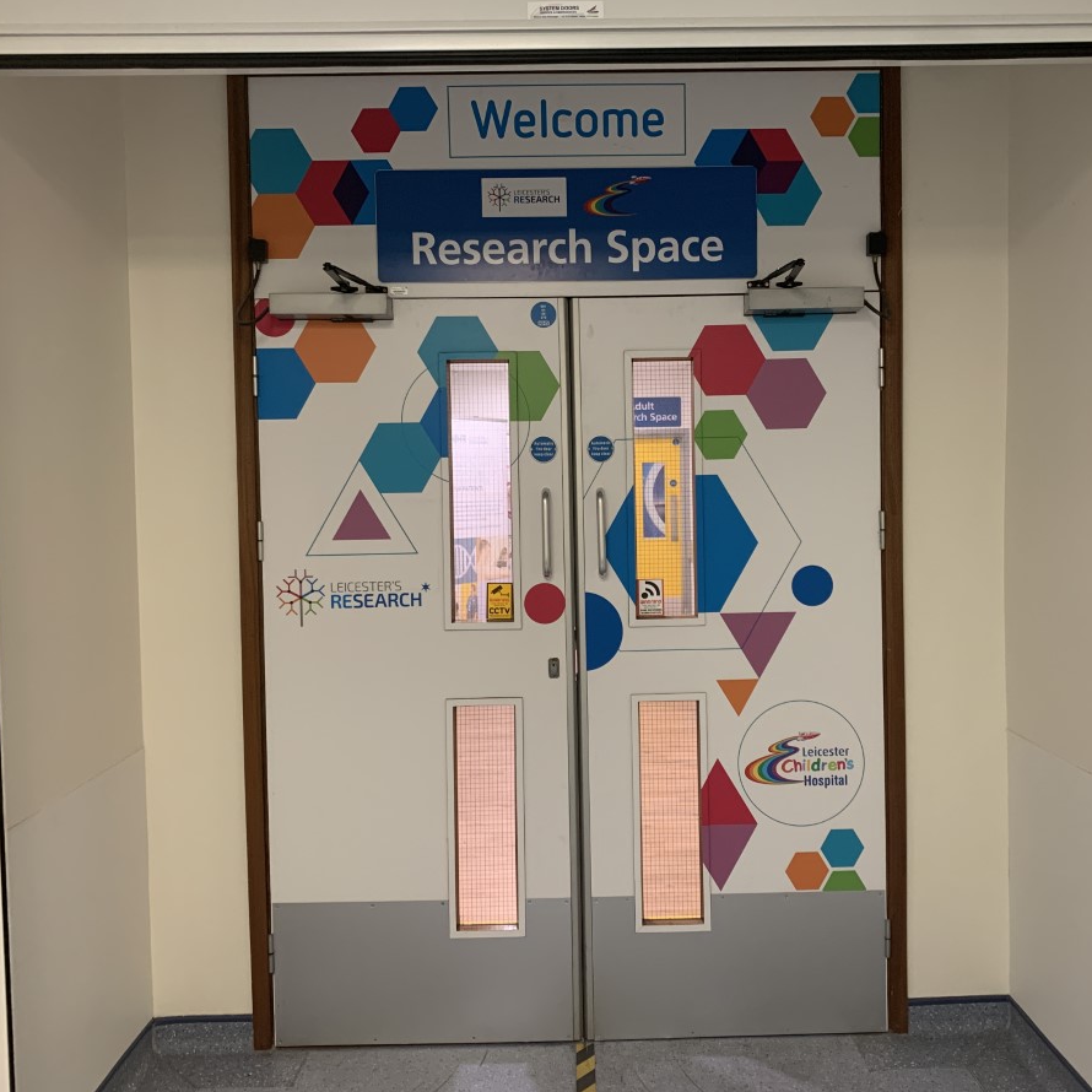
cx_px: 626
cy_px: 546
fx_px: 1106
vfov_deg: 52.5
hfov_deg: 52.3
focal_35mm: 31
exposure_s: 1/50
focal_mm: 4.25
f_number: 1.8
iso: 160
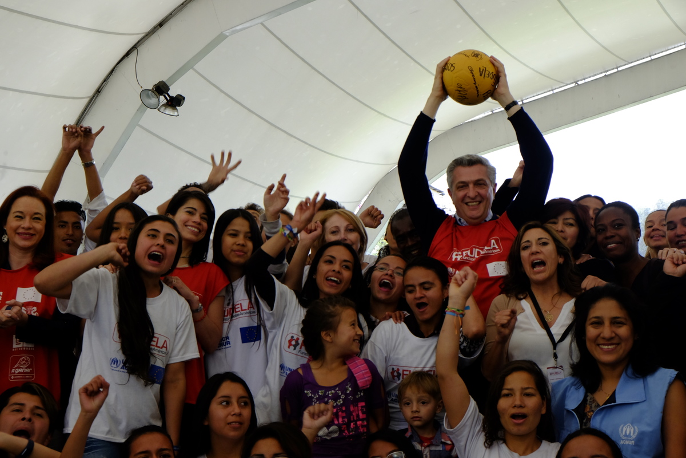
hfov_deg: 40.3
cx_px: 343
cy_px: 229
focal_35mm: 49
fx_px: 934
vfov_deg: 27.5
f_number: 7.1
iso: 1000
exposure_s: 1/180
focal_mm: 32.9
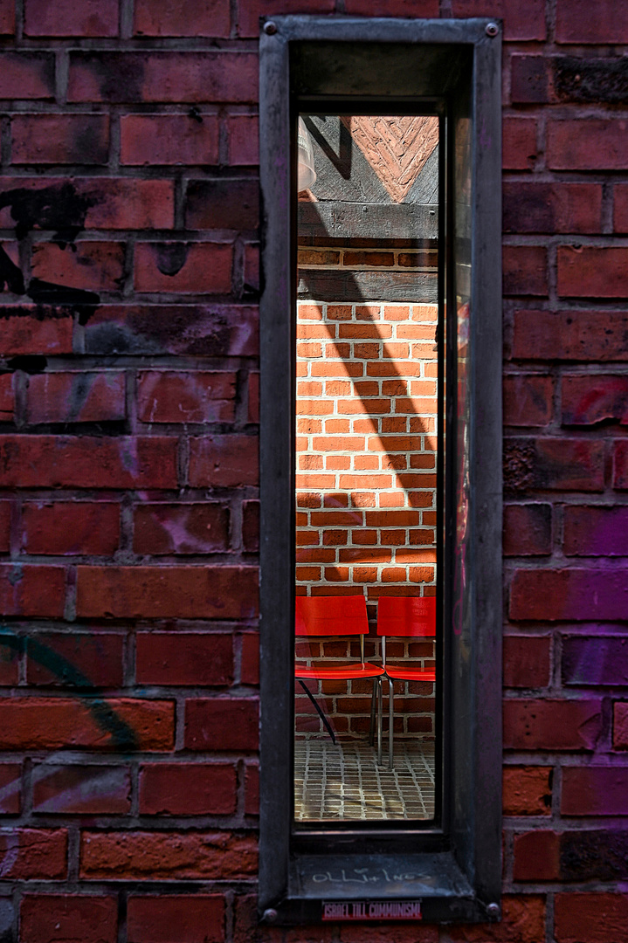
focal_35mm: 35
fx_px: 917
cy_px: 472
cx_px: 314
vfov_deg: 54.5
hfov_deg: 37.8
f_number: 8
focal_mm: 35
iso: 160
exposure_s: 1/60
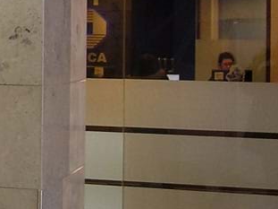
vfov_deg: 11.7
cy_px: 49
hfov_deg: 14.2
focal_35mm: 126
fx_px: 1012
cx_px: -188
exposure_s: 1/31.3
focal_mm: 6.1
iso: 50
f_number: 2.6
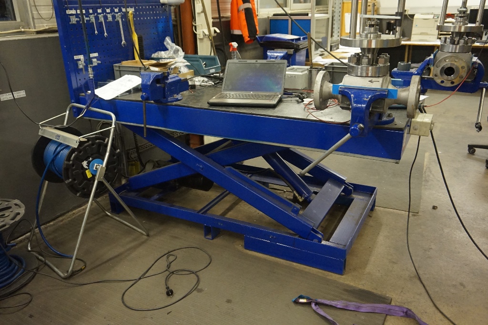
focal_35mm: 30
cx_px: 244
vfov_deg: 43.6
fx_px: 407
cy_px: 162
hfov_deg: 61.9
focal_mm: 20
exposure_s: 1/160
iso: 3200
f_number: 4
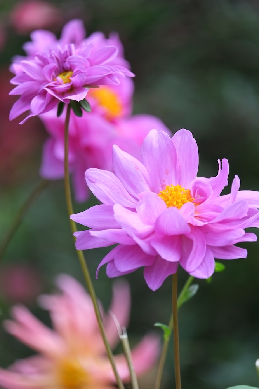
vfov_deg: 7.6
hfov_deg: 5.1
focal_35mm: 272
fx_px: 2934
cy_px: 194
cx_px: 130
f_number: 4.7
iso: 250
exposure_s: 1/60
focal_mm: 181.1
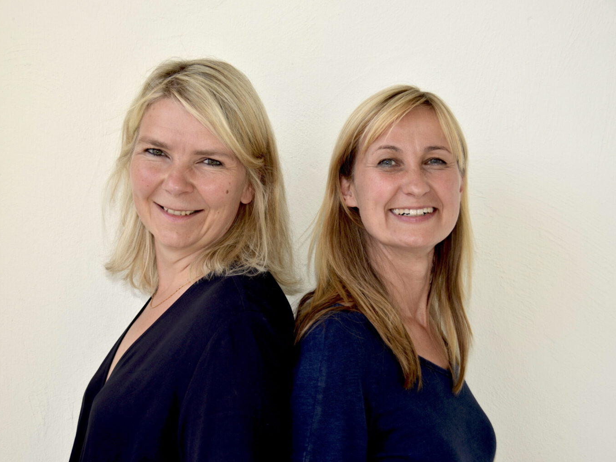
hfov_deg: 27.0
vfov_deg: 20.4
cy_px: 231
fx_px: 1281
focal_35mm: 72
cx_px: 280
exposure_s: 1/250
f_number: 5
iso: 100
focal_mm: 44
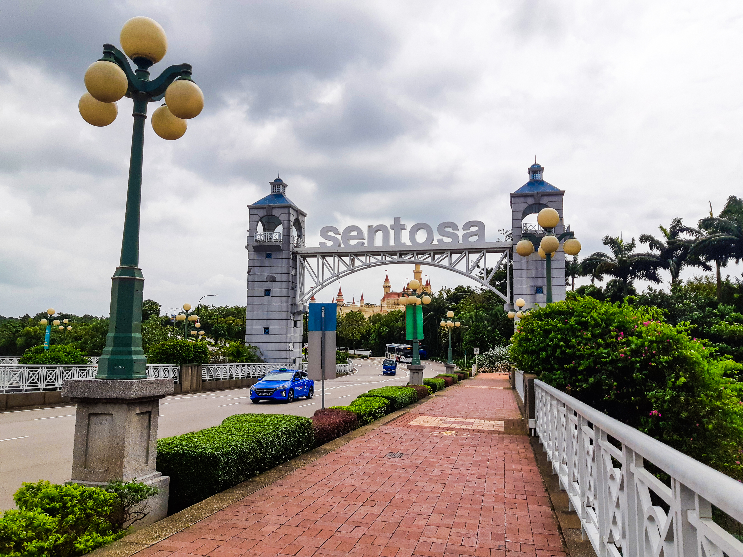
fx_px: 558
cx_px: 372
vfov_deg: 53.1
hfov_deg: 67.3
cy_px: 278
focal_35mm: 26
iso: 40
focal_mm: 3.93
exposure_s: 1/4808
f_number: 1.7
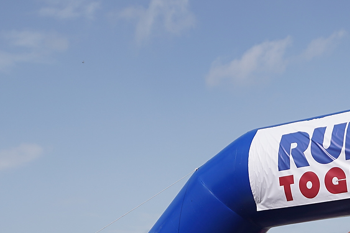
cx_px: 238
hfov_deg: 21.2
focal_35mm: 96
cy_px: 364
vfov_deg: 13.3
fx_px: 933
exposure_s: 1/2500
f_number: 3.5
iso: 100
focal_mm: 30
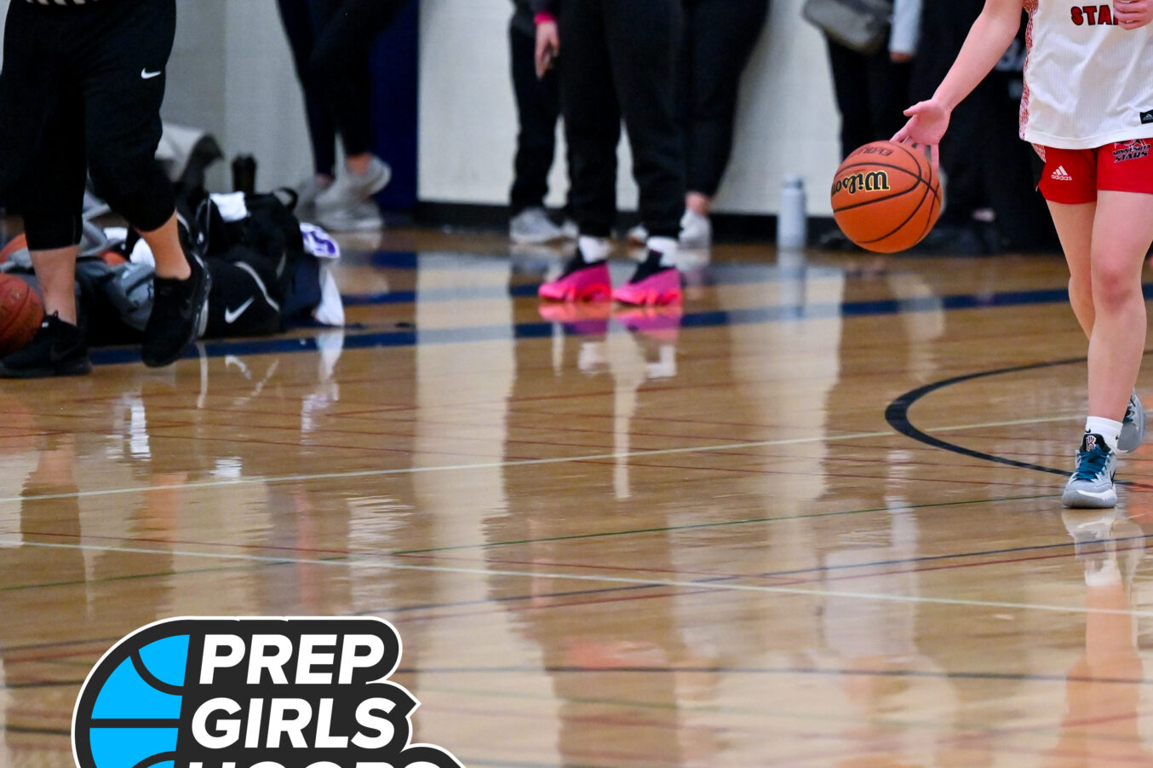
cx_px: 1070
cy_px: 248
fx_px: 9378
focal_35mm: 293
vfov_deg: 4.7
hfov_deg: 7.0
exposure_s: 1/1250
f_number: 2.8
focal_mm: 155
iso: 5000
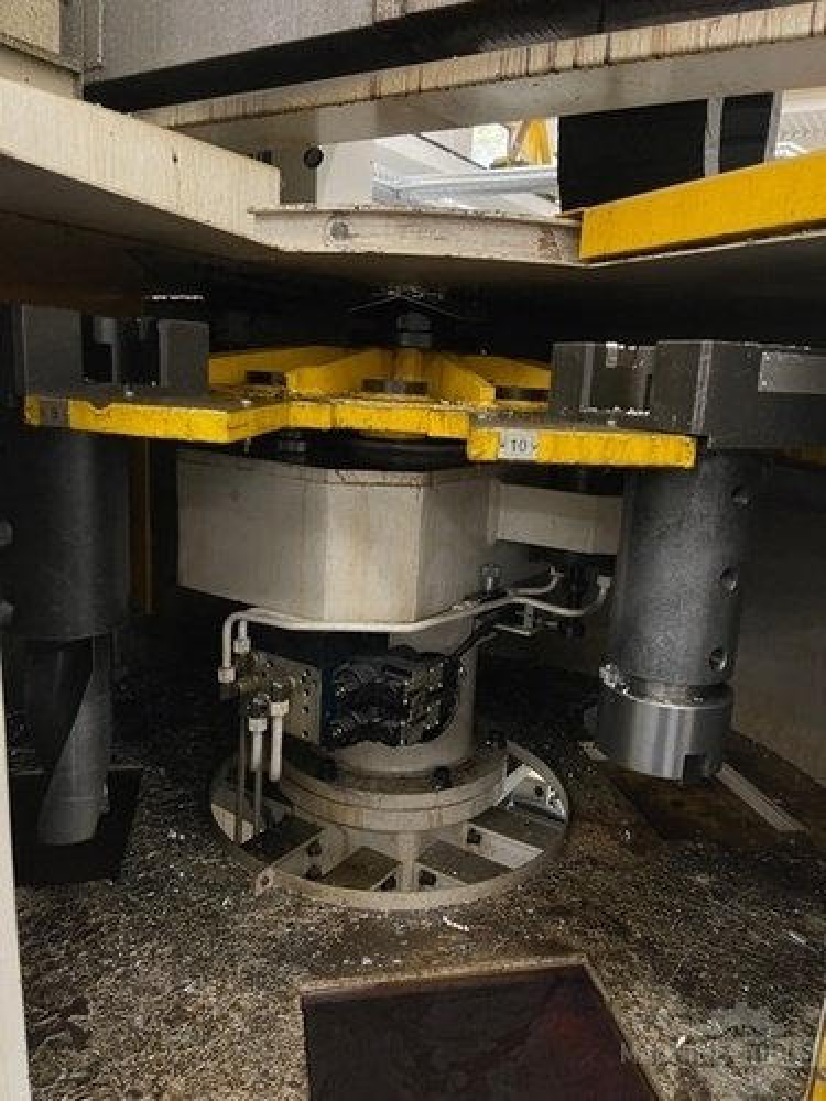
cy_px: 550
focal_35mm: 26
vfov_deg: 67.3
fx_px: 827
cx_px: 413
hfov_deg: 53.1
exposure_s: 1/60
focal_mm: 5.1
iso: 100
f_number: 1.6
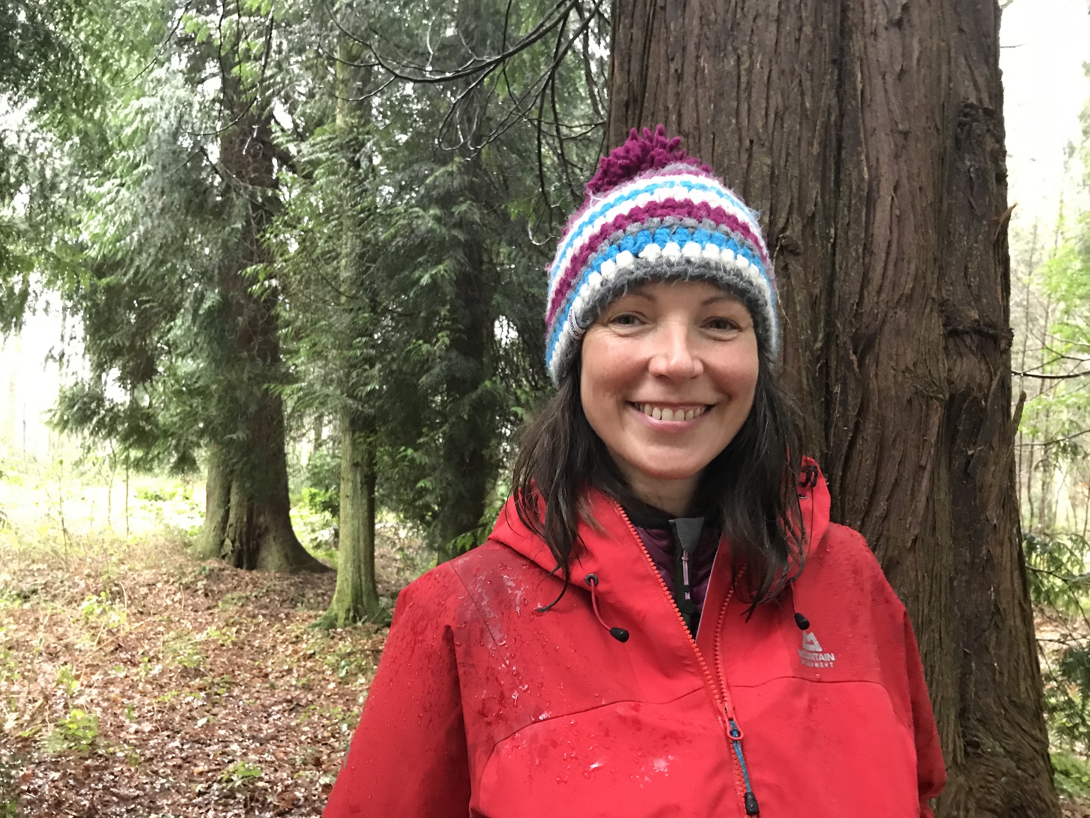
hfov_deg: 63.4
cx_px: 545
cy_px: 409
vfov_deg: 49.7
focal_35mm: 28
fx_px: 882
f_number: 1.8
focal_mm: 3.99
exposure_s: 1/7
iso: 100
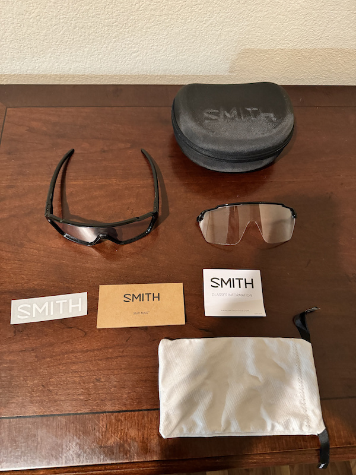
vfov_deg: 71.6
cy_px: 238
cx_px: 178
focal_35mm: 24
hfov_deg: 56.8
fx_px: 329
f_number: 1.78
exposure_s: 1/40
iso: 800
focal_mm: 6.76
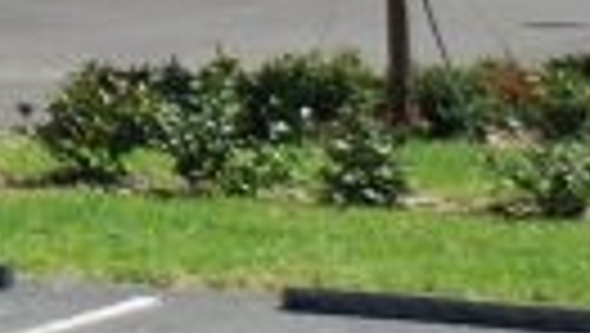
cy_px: -729
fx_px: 5606
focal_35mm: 358
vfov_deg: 3.3
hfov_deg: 5.7
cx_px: -984
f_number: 5.6
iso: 100
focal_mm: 40
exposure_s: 1/125
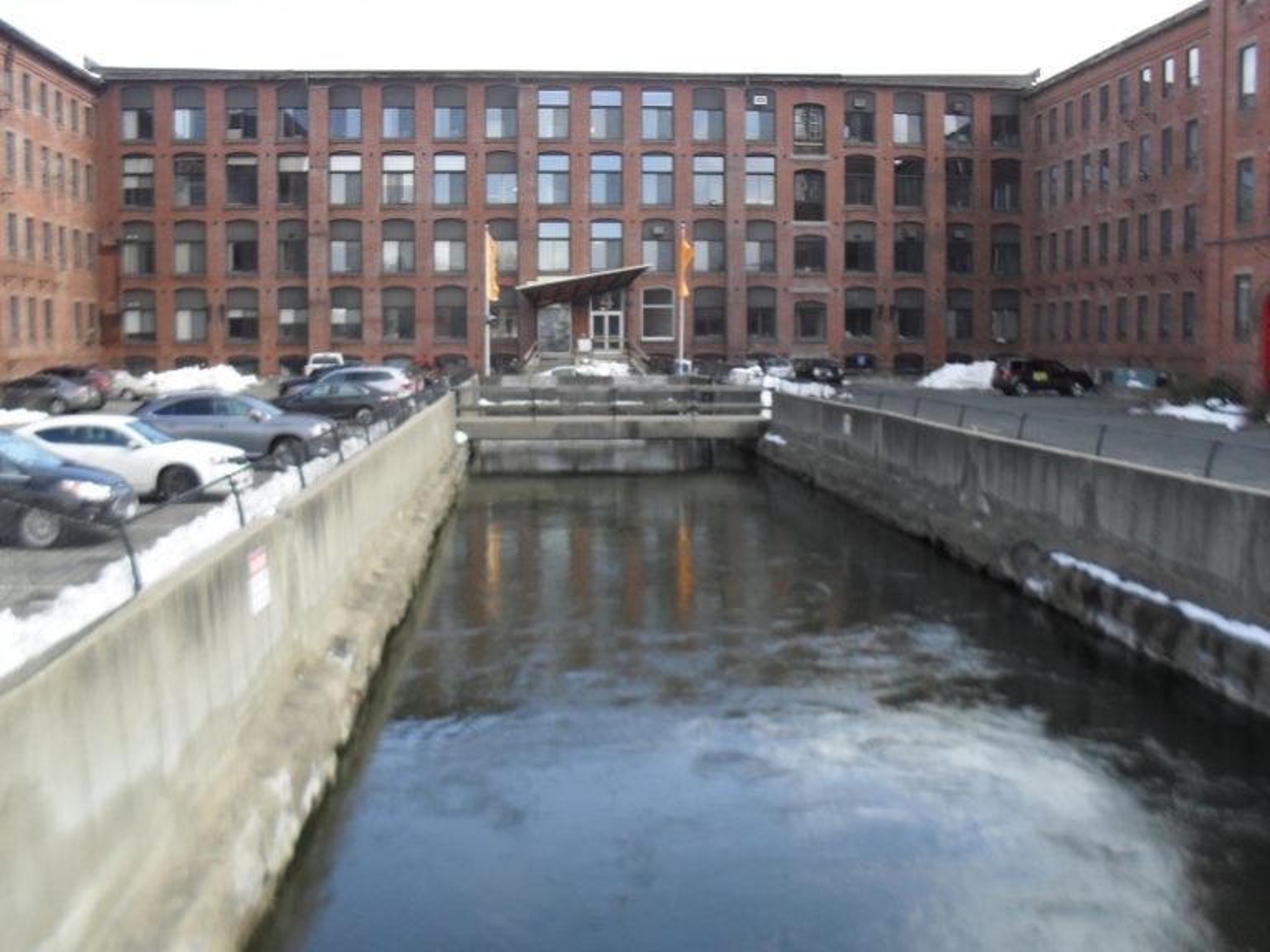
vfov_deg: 40.7
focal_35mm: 35
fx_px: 1284
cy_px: 476
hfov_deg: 52.6
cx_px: 635
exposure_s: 1/350
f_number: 3.2
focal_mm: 6.3
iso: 100
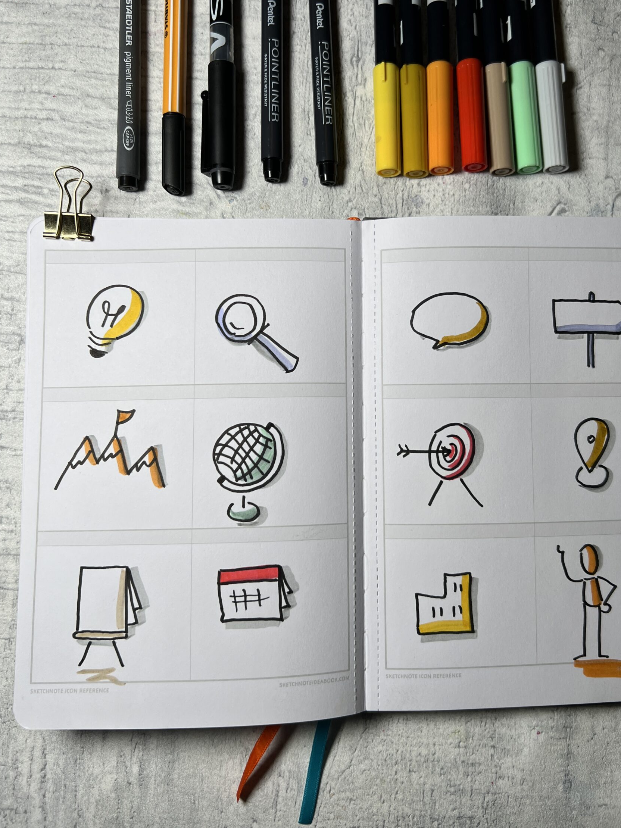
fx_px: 718
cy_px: 374
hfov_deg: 46.7
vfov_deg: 59.9
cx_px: 353
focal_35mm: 30
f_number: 1.5
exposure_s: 1/607
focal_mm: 5.7
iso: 50
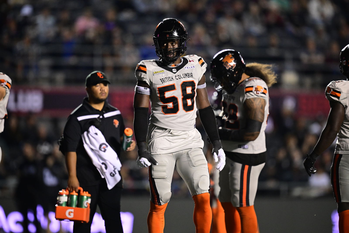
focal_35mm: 400
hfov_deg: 5.2
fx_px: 3877
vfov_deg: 3.4
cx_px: 174
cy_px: 116
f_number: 3.2
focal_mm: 400
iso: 5000
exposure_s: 1/1600
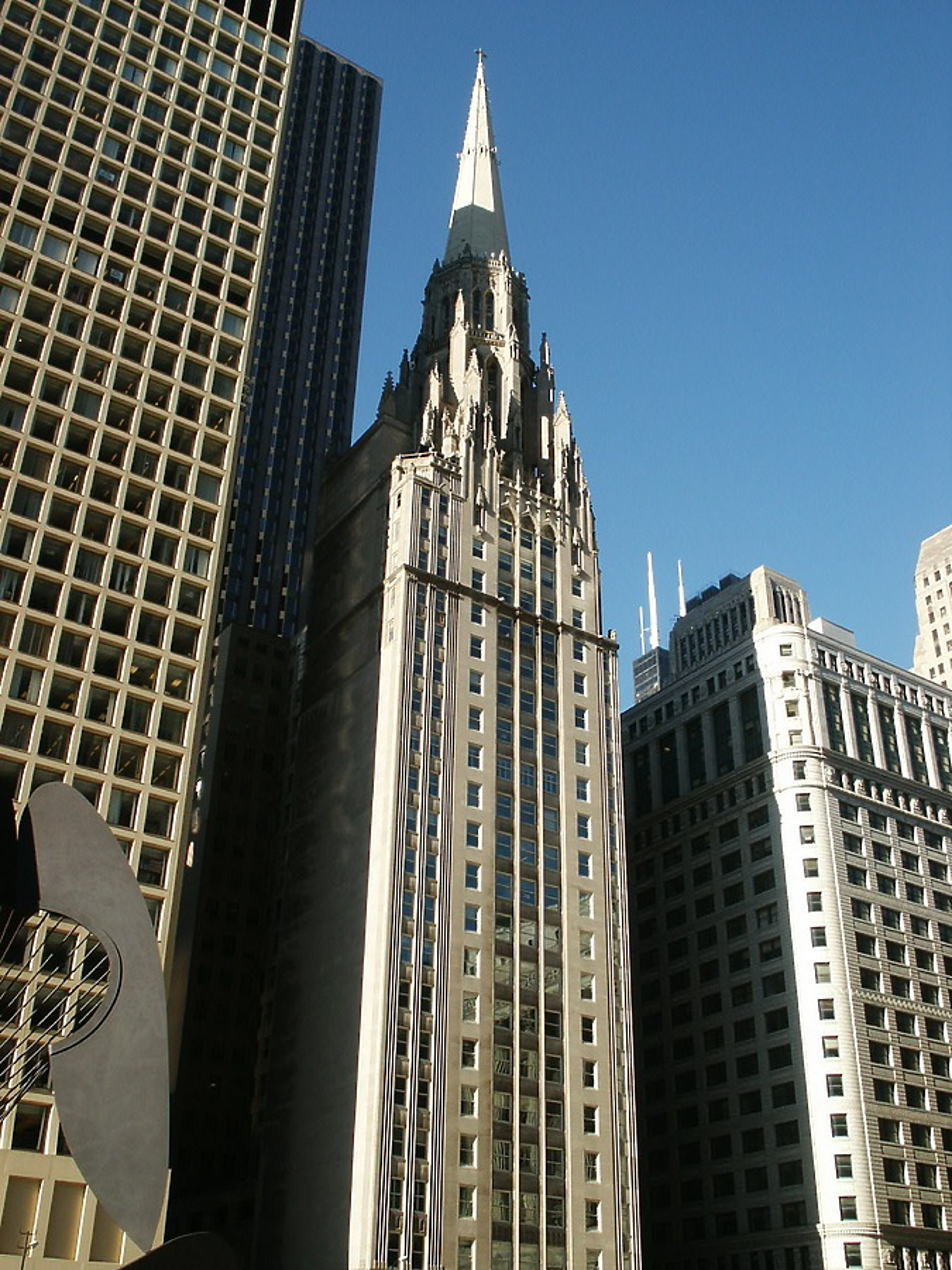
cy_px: 635
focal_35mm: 35
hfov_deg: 40.7
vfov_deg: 52.6
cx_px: 476
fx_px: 1283
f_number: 6.7
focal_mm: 7.18
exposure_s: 1/180
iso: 64
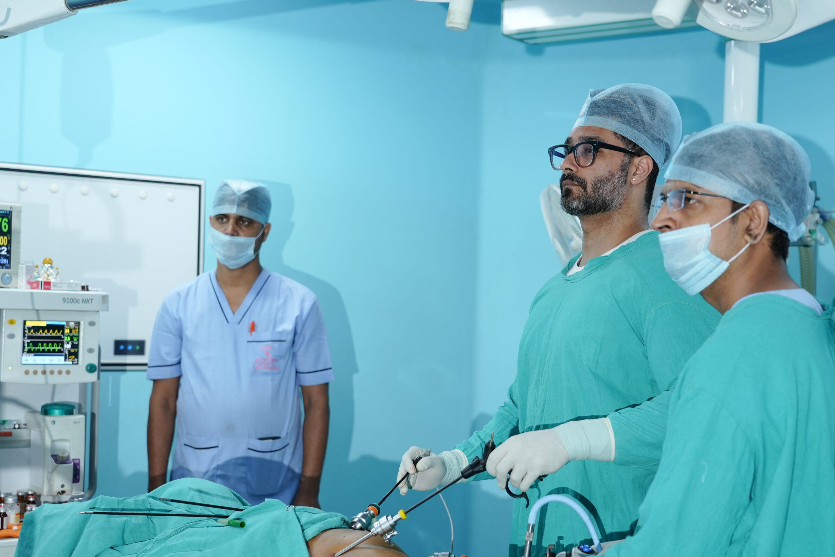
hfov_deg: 37.5
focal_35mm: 53
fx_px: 1229
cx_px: 423
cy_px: 287
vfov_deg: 25.5
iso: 640
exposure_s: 1/50
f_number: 4
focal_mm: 49
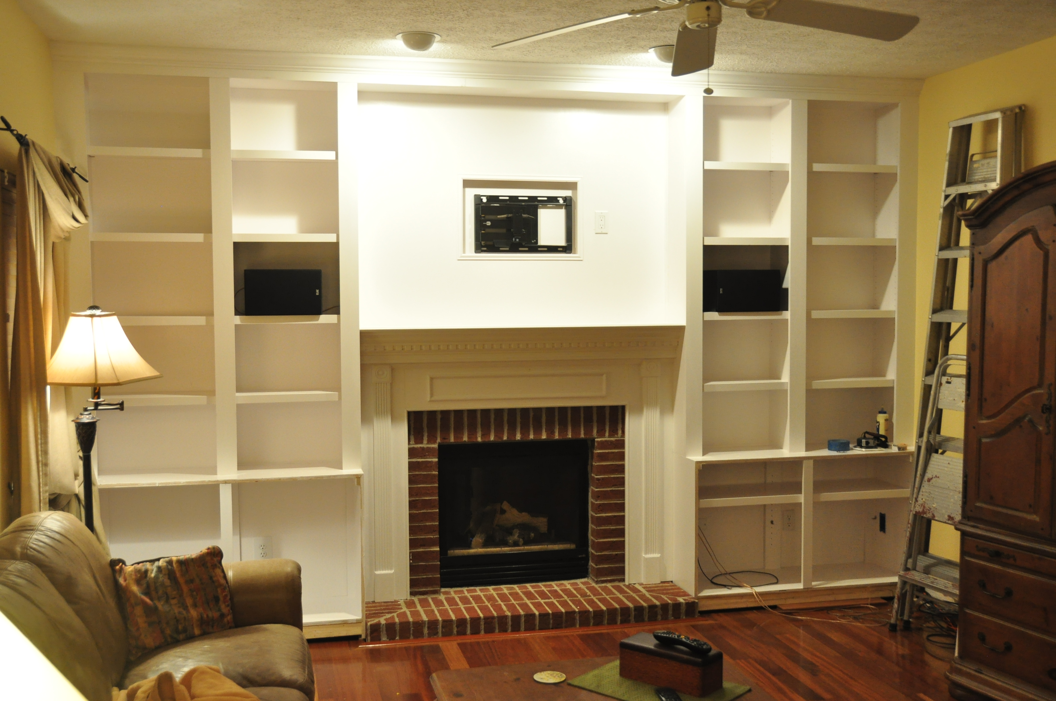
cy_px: 350
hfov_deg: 53.2
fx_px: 1055
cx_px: 528
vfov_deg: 36.8
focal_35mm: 36
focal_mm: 24
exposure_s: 1/20
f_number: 3.8
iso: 1000
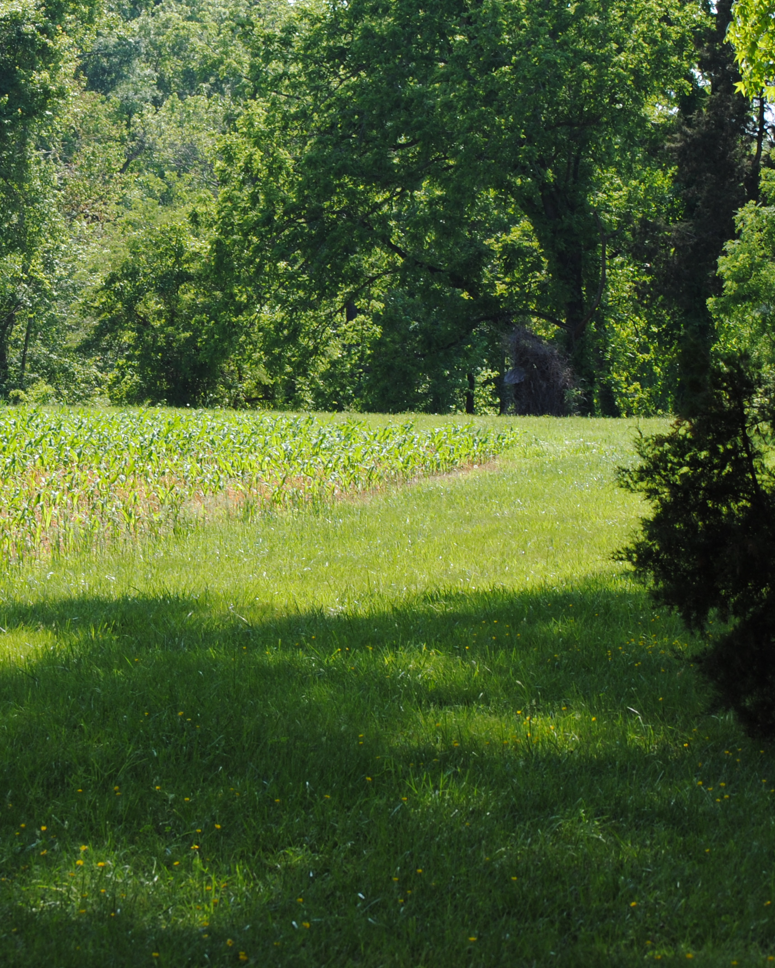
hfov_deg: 10.9
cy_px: 403
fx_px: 4067
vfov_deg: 13.6
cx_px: 244
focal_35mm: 142
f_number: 6.3
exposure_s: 1/160
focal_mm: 55
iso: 100
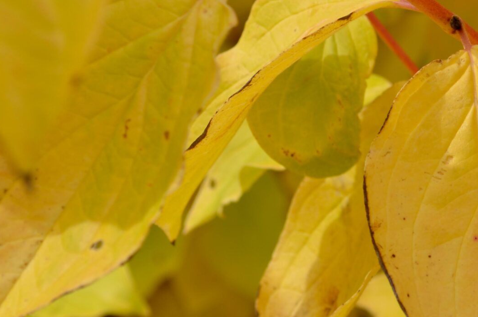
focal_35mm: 175
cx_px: 506
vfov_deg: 7.8
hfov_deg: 11.6
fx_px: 2319
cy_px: 203
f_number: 8
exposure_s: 1/250
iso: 125
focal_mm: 48
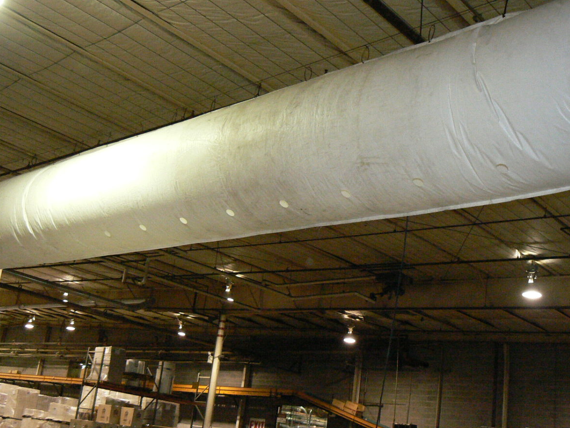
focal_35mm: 42
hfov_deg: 44.8
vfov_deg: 34.4
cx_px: 279
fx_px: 692
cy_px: 212
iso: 400
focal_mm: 6
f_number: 2.8
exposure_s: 1/30
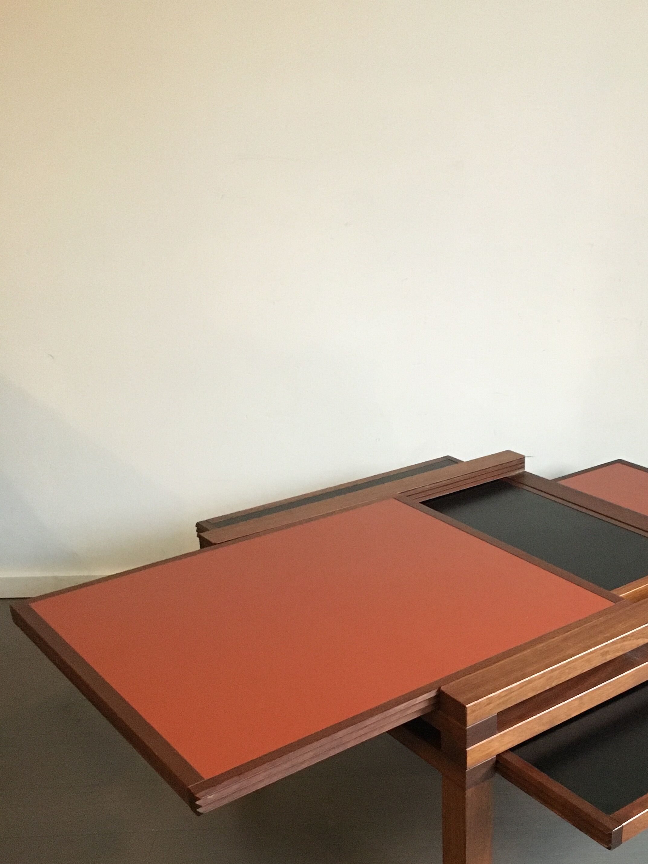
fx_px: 1023
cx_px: 457
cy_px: 606
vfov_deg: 44.8
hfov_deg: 34.6
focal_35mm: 41
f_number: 2.2
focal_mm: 4.15
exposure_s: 1/17
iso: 400
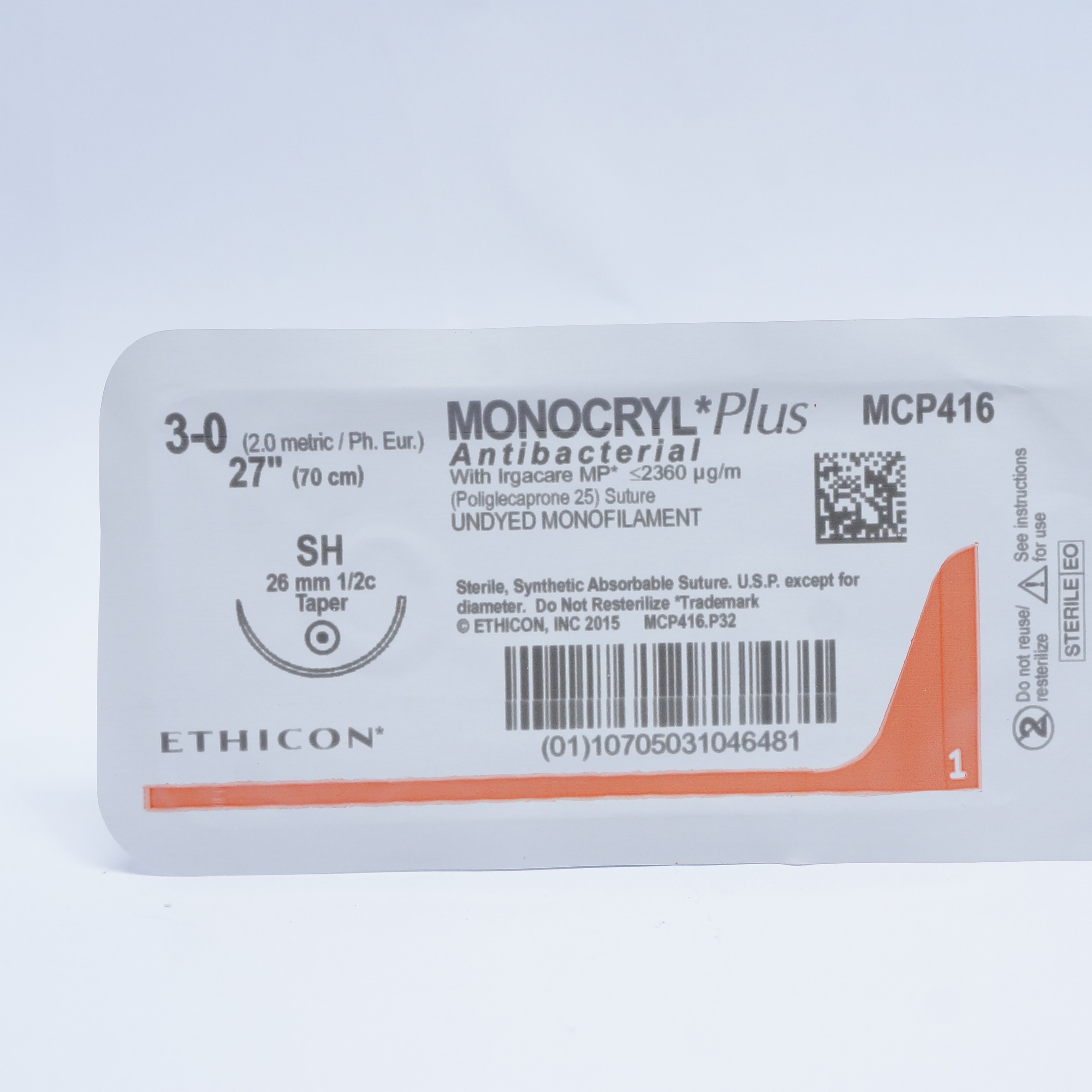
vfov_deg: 28.8
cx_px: 724
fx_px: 2129
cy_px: 546
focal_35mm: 60
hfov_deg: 28.6
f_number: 7.1
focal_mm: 31
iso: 800
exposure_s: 1/40
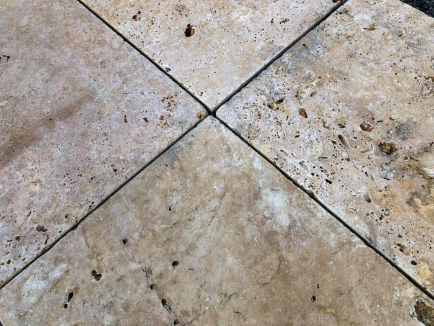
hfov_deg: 61.7
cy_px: 163
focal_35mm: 29
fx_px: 364
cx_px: 217
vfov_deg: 48.2
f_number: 1.8
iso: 20
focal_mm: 3.99
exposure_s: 1/934
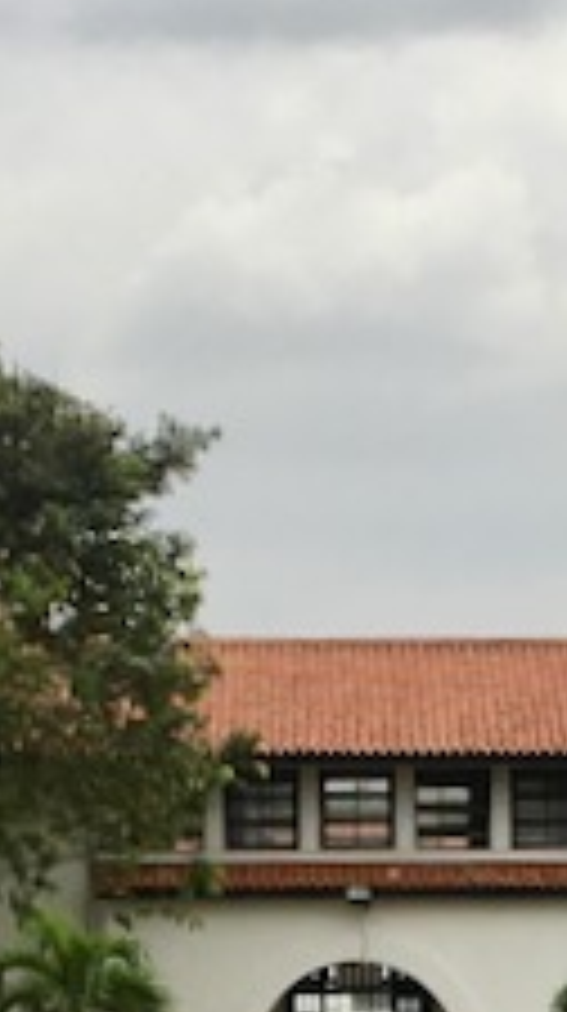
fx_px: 3862
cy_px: 1340
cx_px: 500
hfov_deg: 8.4
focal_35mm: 144
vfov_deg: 14.3
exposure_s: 1/1709
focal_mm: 4.15
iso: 25
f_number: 2.2
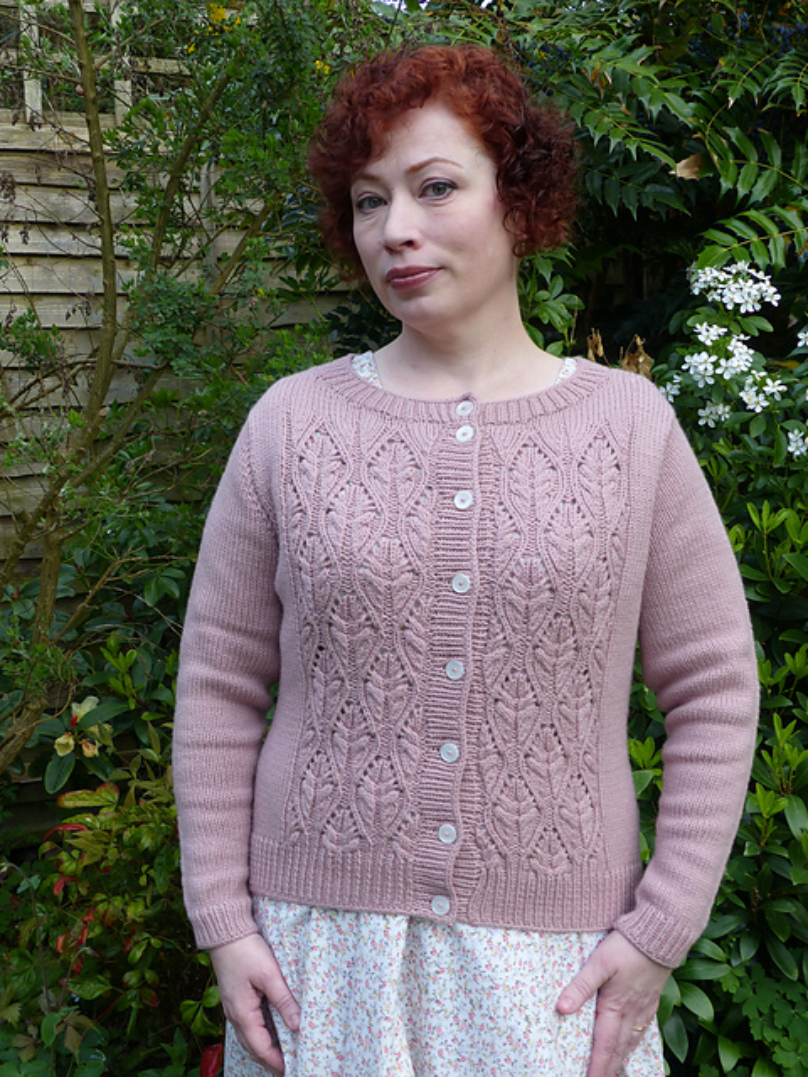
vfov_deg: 40.4
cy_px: 538
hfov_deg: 30.9
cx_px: 404
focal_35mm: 47
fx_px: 1463
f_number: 3.2
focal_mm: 8.4
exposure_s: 1/125
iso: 100
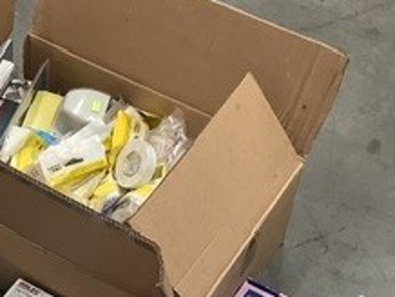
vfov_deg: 15.9
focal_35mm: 91
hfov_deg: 20.8
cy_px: 311
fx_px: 1040
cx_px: 5
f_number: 2.4
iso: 80
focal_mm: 3.3
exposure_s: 1/100
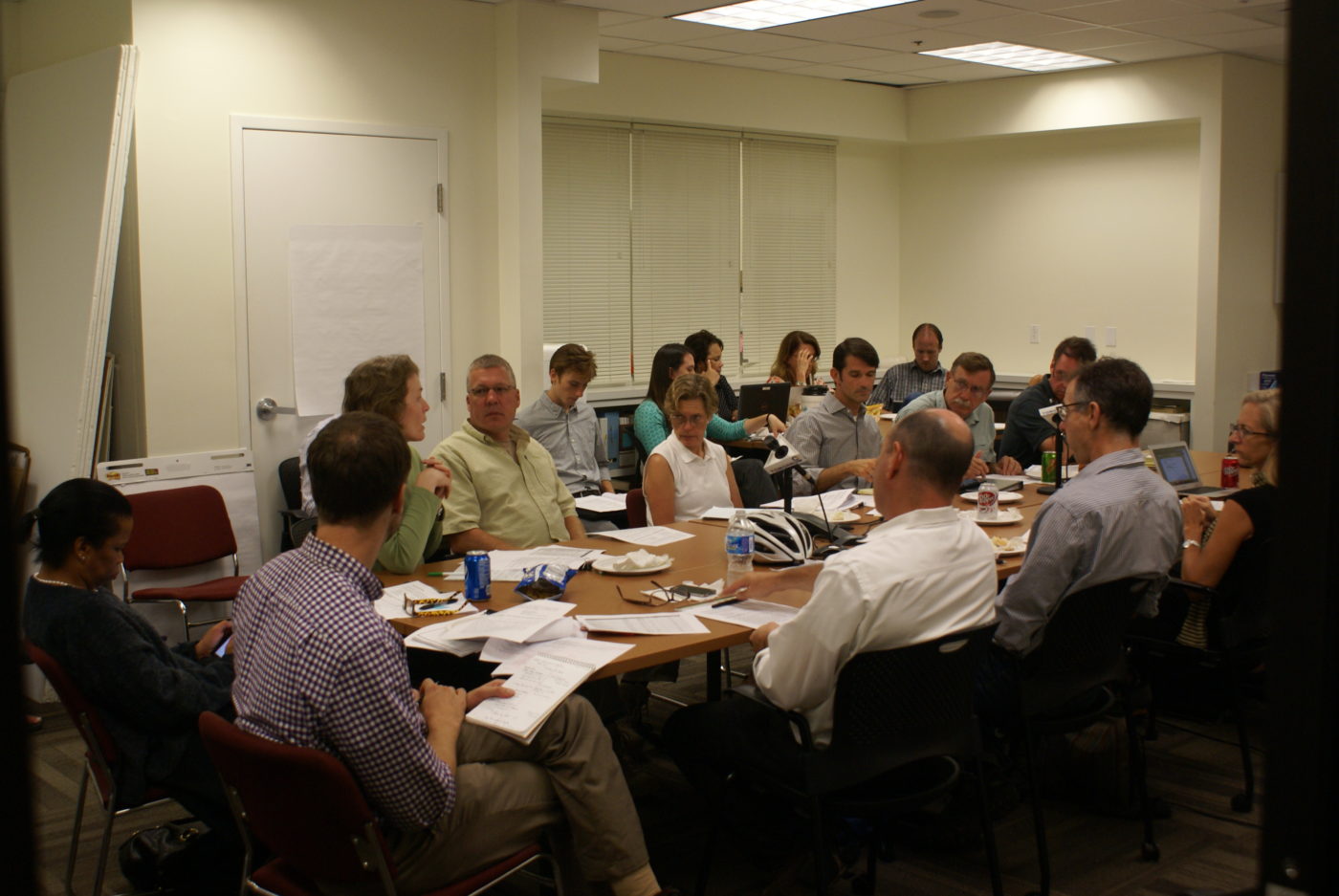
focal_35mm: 39
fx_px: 1452
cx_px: 670
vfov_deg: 34.3
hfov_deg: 49.5
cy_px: 448
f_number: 4.5
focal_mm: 26
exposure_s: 1/50
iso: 320
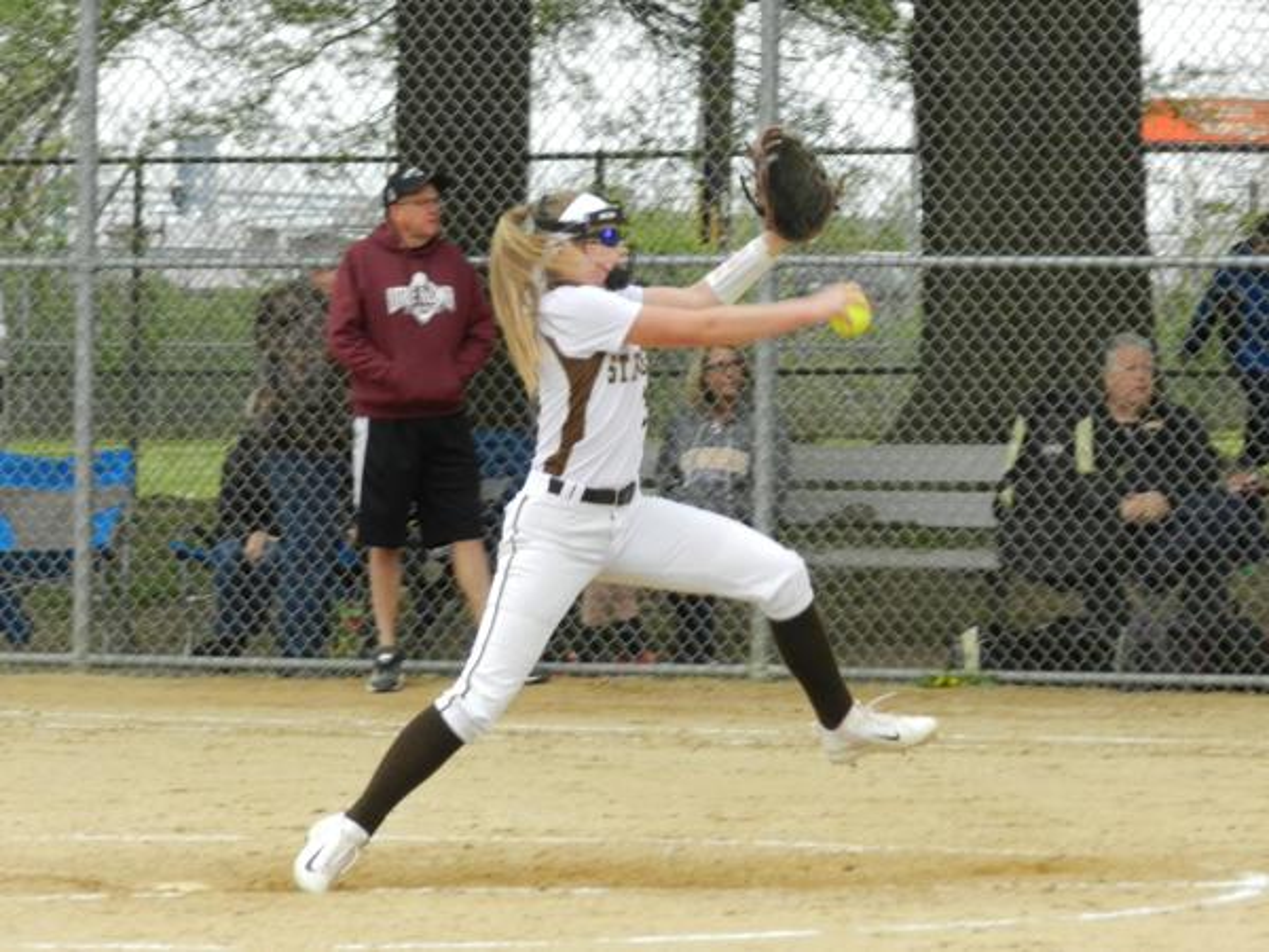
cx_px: 634
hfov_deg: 6.4
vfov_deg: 4.8
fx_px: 11328
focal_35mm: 309
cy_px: 476
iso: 800
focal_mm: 55
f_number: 6.3
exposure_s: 1/320
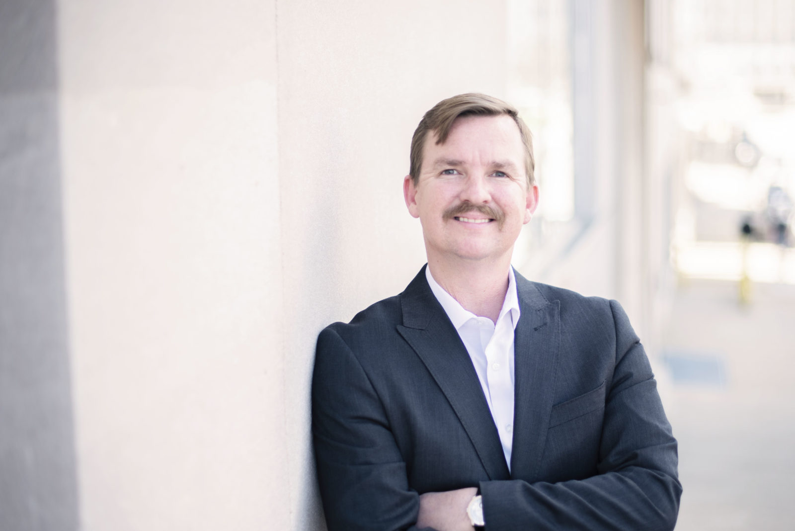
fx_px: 1414
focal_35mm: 64
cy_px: 293
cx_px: 485
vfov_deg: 21.3
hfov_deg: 31.3
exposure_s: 1/1250
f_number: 1.4
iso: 100
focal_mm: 50
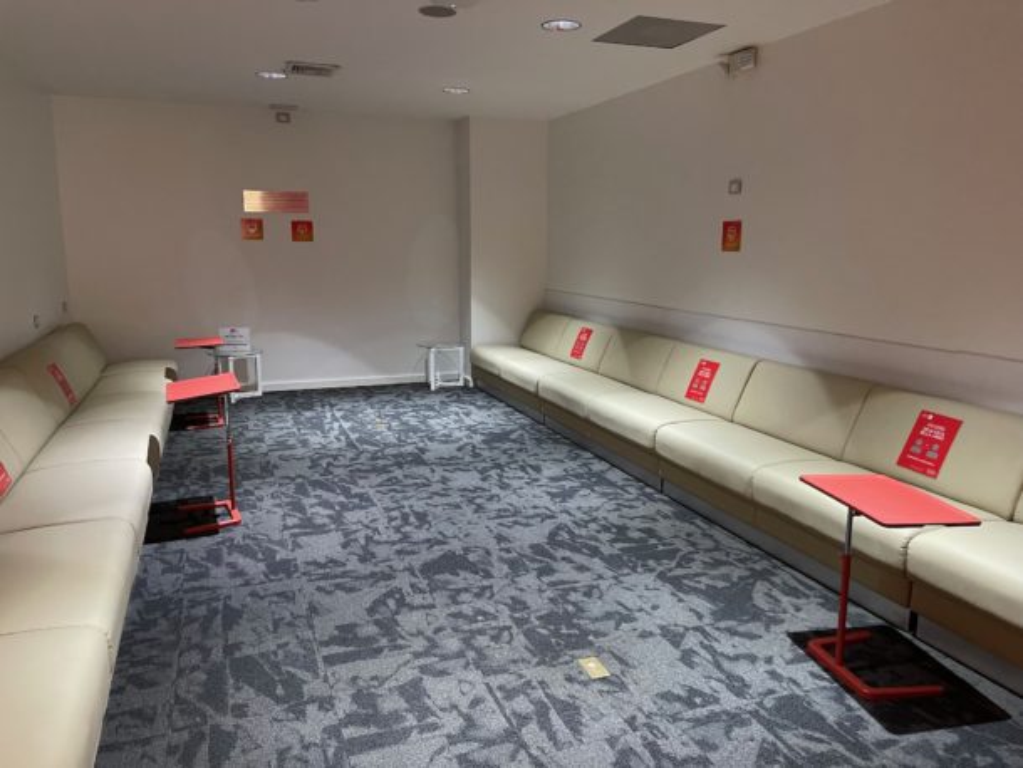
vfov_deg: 53.1
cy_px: 384
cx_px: 512
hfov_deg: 67.3
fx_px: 769
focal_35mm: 26
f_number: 1.6
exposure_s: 1/40
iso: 640
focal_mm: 5.1
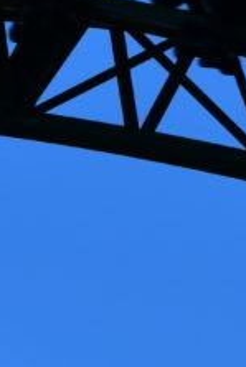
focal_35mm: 551
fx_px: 5639
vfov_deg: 3.7
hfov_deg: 2.5
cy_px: -80
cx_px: 182
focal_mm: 80
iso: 250
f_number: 9
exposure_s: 1/320
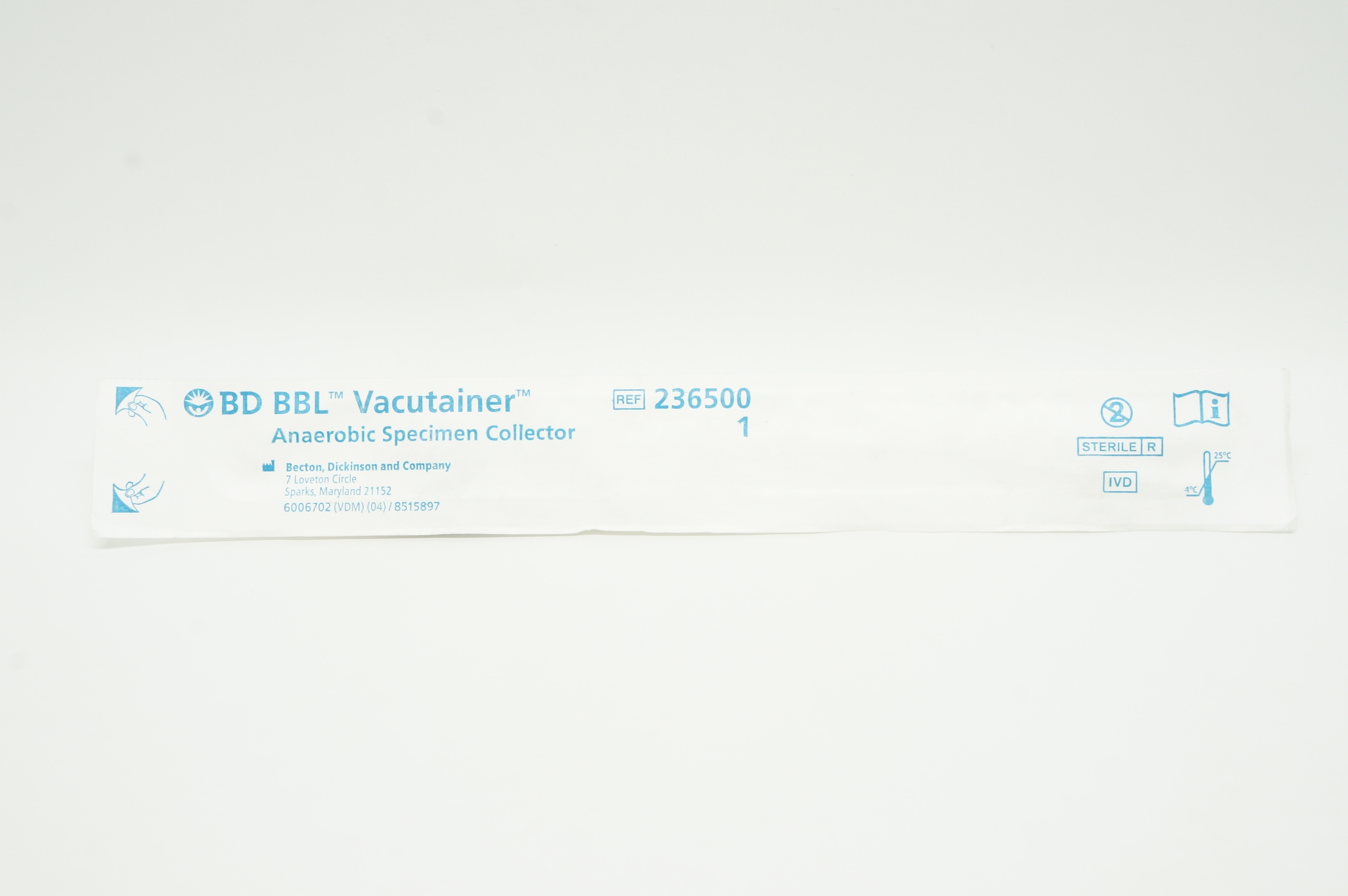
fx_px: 1739
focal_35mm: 46
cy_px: 448
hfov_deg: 42.4
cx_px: 674
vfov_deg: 28.9
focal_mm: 31
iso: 400
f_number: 13
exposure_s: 1/15
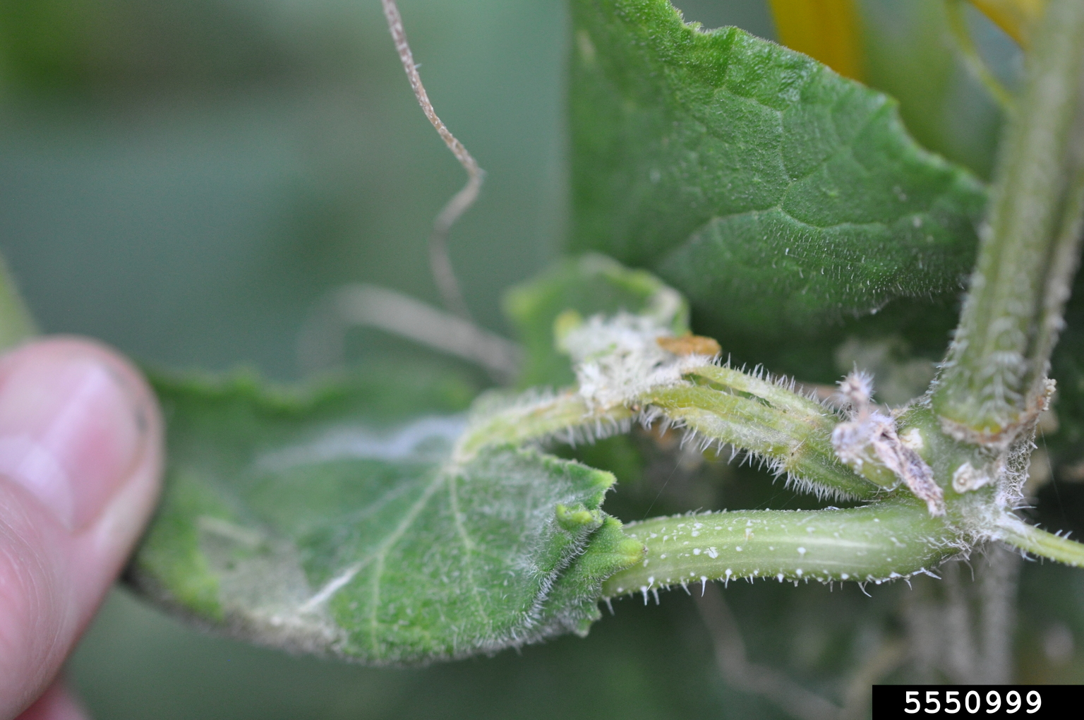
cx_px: 542
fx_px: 2707
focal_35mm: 90
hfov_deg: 22.6
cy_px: 360
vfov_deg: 15.1
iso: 800
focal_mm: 60
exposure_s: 1/200
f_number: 3.5
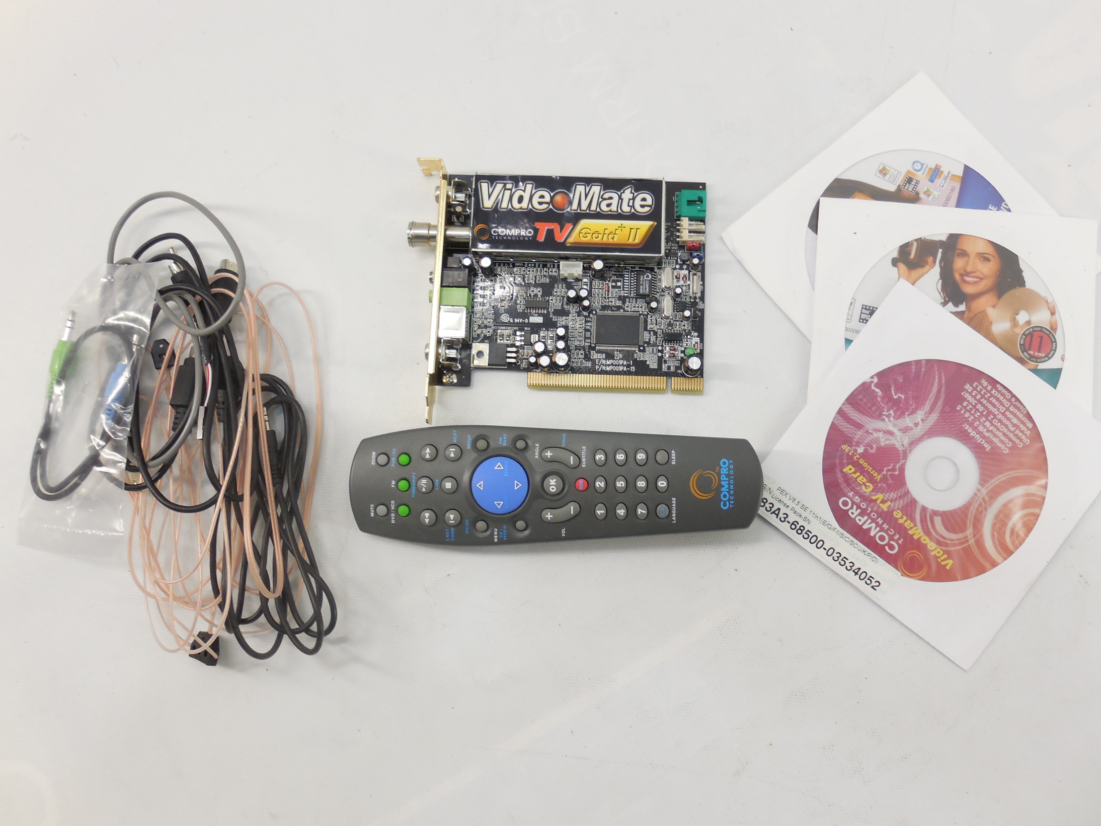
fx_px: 859
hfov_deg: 65.3
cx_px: 570
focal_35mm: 27
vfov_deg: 51.4
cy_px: 420
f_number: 3.5
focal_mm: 4.6
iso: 180
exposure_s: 1/30
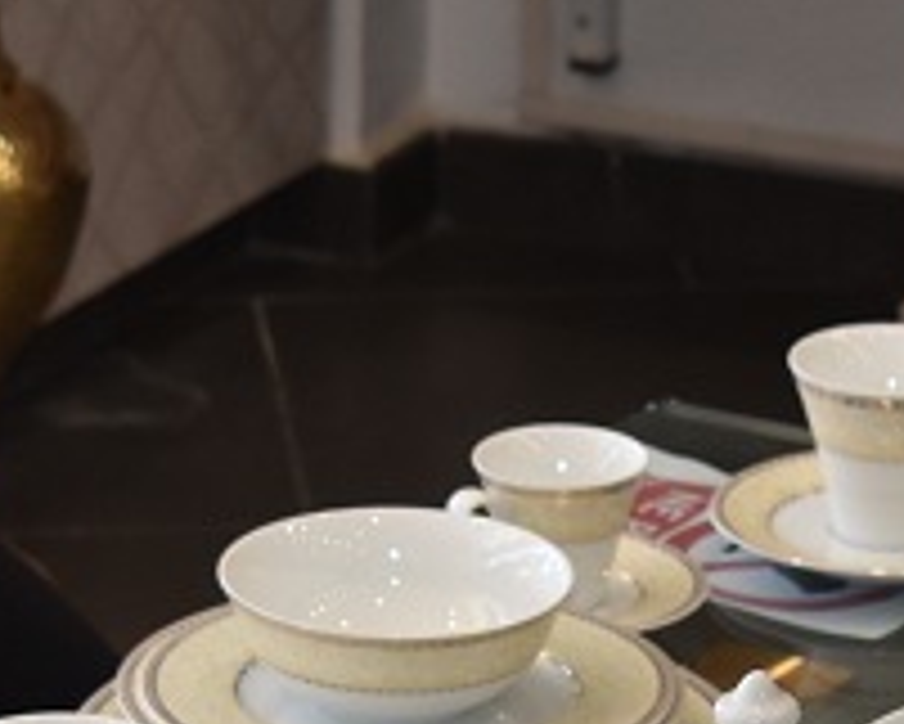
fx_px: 7120
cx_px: 472
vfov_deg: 5.7
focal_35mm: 266
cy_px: 1250
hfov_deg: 7.3
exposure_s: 1/160
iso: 400
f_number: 5
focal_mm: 38
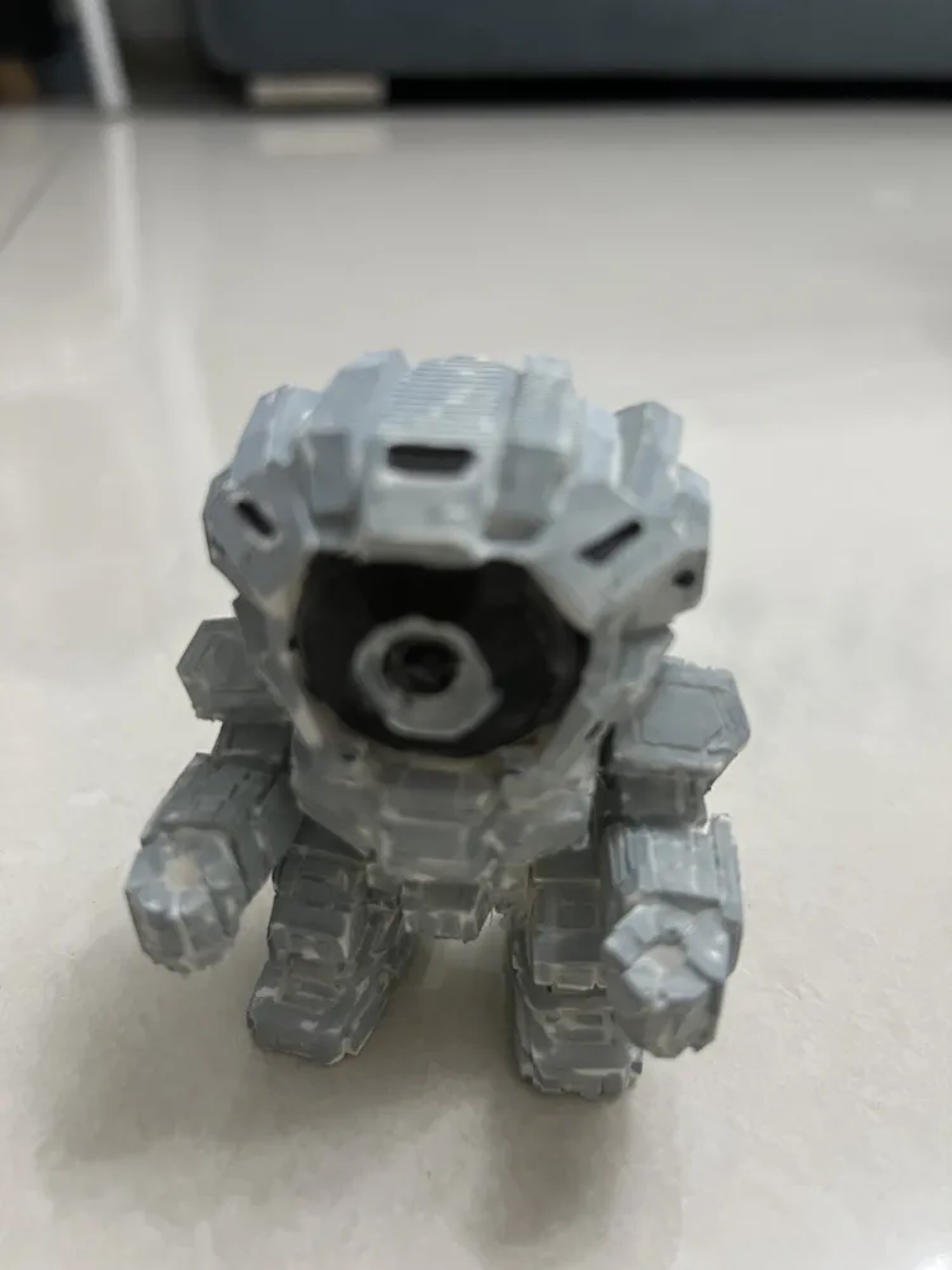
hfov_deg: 53.1
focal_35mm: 26
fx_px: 953
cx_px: 476
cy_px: 635
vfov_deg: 67.3
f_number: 1.5
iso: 400
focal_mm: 5.7
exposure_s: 1/50
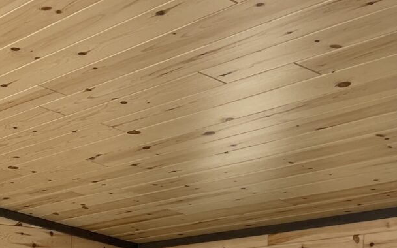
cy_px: 444
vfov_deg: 13.5
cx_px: -74
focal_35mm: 87
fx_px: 941
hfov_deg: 22.1
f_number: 1.6
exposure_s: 1/129
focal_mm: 5.1
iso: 32
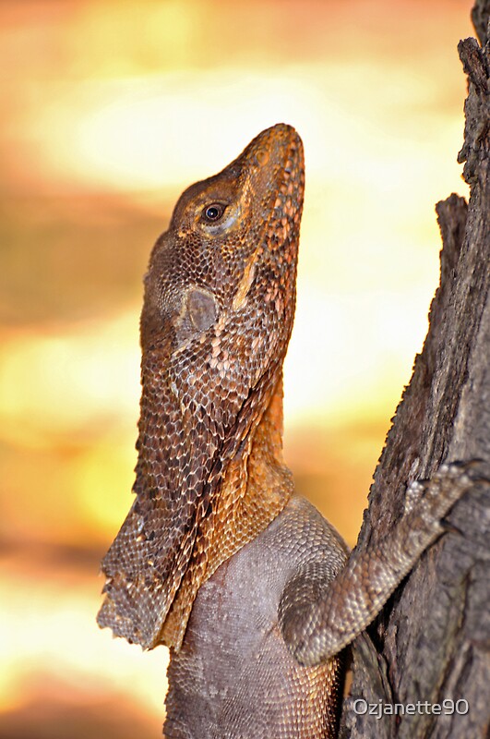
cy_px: 370
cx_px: 245
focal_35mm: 278
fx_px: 5682
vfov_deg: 7.4
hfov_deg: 4.9
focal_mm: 185
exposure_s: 1/80
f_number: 5.6
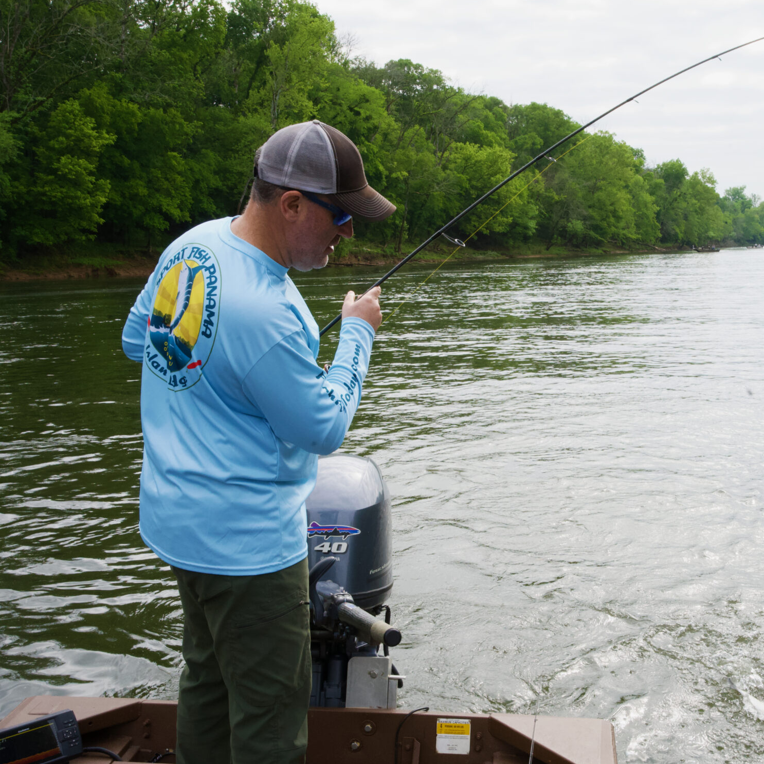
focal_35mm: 41
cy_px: 407
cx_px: 527
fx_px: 1024
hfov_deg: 40.3
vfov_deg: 40.9
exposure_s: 1/250
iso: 2500
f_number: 22
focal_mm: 28
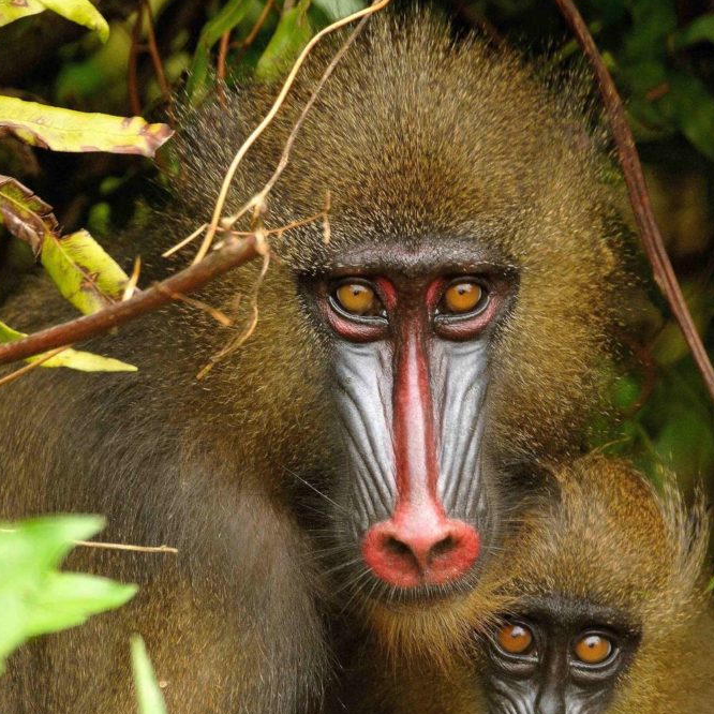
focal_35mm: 587
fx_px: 13698
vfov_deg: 3.0
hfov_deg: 3.0
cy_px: 539
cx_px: 354
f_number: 6.3
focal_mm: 300
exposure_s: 1/200
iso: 640
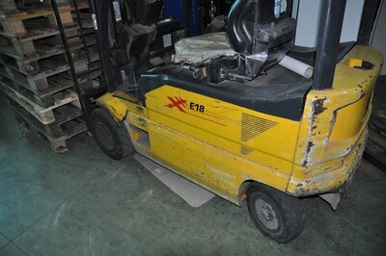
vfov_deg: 50.3
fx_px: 273
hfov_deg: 70.5
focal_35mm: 26
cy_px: 128
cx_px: 193
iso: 800
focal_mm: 17
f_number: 2.8
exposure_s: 1/60
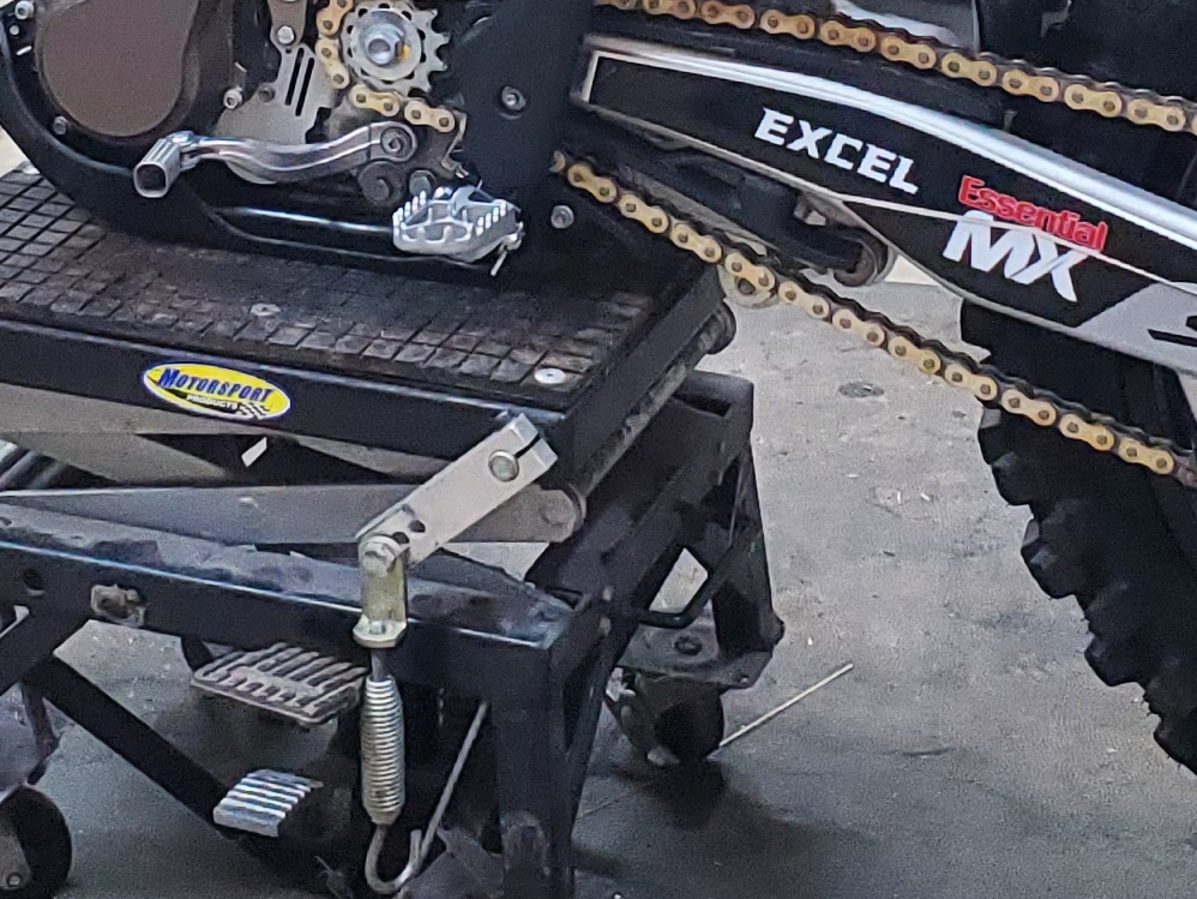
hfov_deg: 18.7
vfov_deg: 13.8
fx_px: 3632
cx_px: 549
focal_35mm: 105
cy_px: -91
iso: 400
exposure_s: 1/39
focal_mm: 4.3
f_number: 2.4
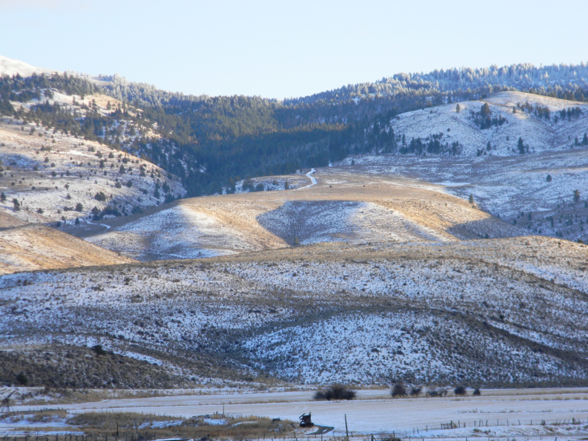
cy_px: 220
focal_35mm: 183
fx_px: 3109
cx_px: 294
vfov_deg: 8.1
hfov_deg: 10.8
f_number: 5.2
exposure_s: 1/140
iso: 80
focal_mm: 33.1
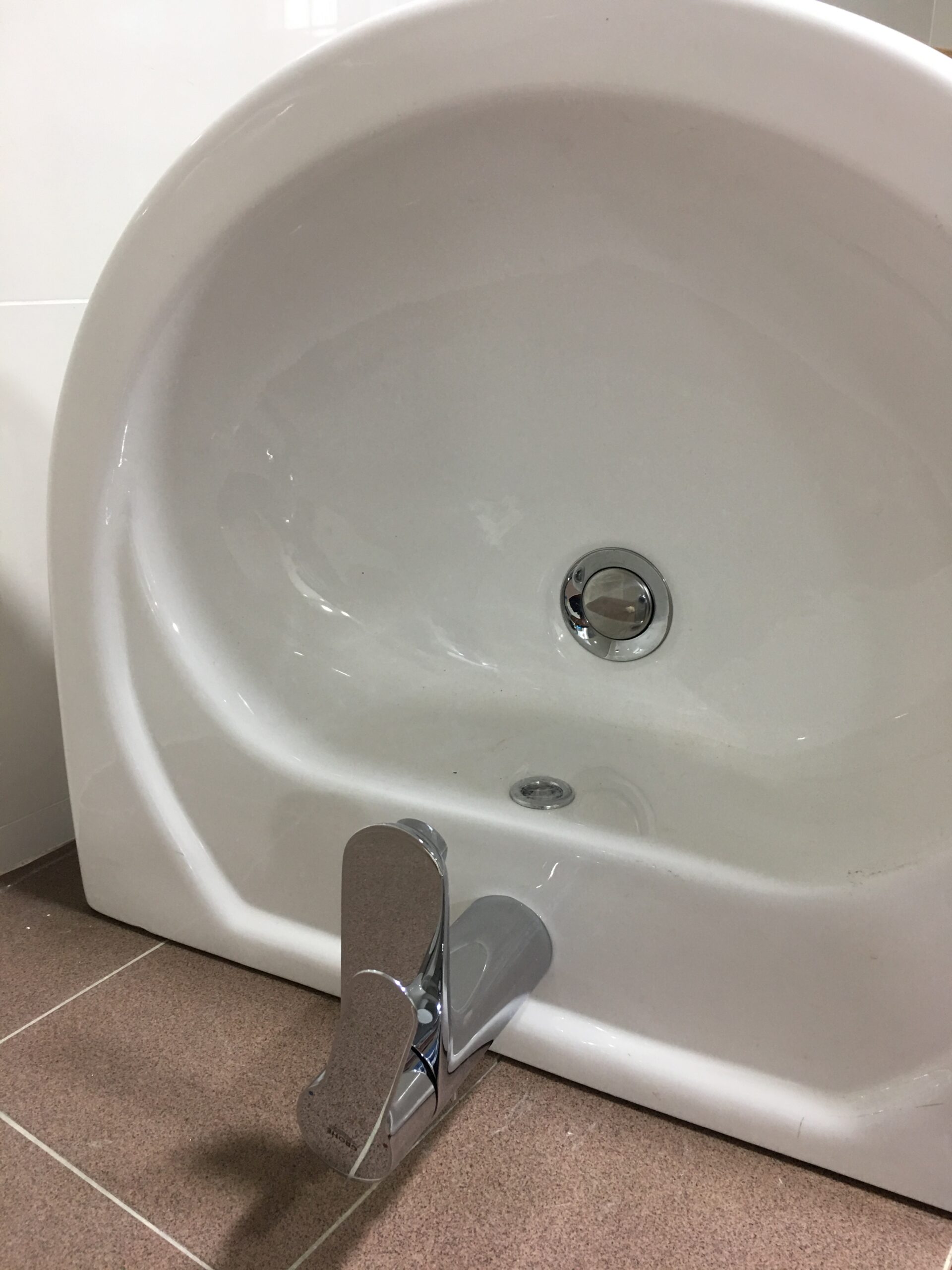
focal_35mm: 29
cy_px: 635
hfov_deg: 48.2
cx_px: 476
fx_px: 1063
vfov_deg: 61.7
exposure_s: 1/17
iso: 64
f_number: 2.2
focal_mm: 4.15
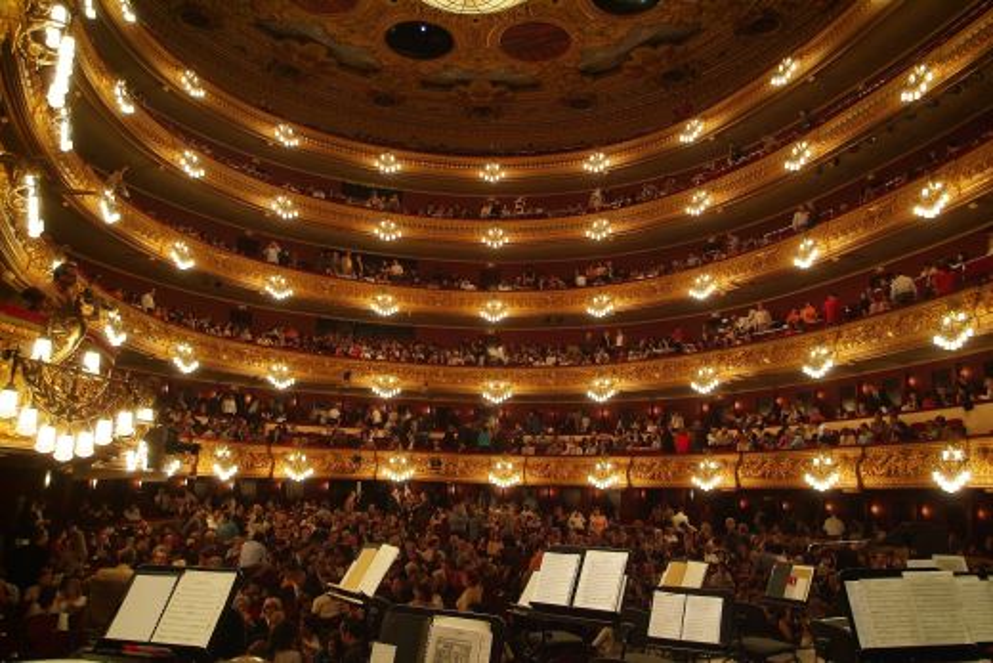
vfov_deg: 49.6
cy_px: 332
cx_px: 496
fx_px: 717
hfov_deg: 69.4
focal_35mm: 26
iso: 800
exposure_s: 1/45
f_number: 2.8
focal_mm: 17
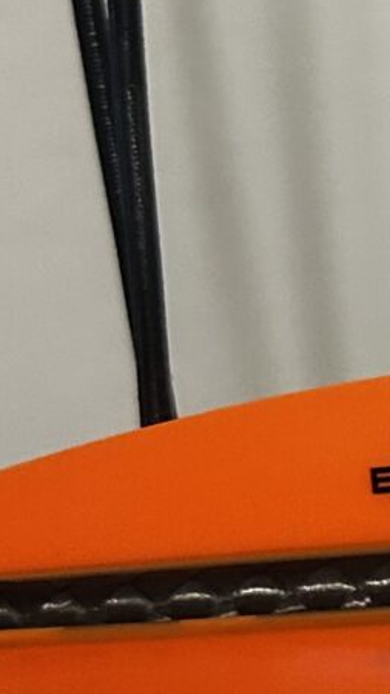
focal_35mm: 129
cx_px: 883
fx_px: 2372
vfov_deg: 16.4
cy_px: 648
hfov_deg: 8.7
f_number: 1.5
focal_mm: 5.7
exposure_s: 1/60
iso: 250
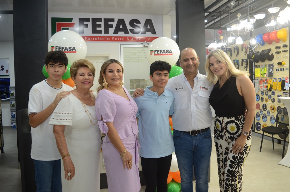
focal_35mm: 32
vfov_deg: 41.5
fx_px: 253
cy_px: 96
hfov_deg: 59.6
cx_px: 145
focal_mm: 21
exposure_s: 1/125
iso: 800
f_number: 5
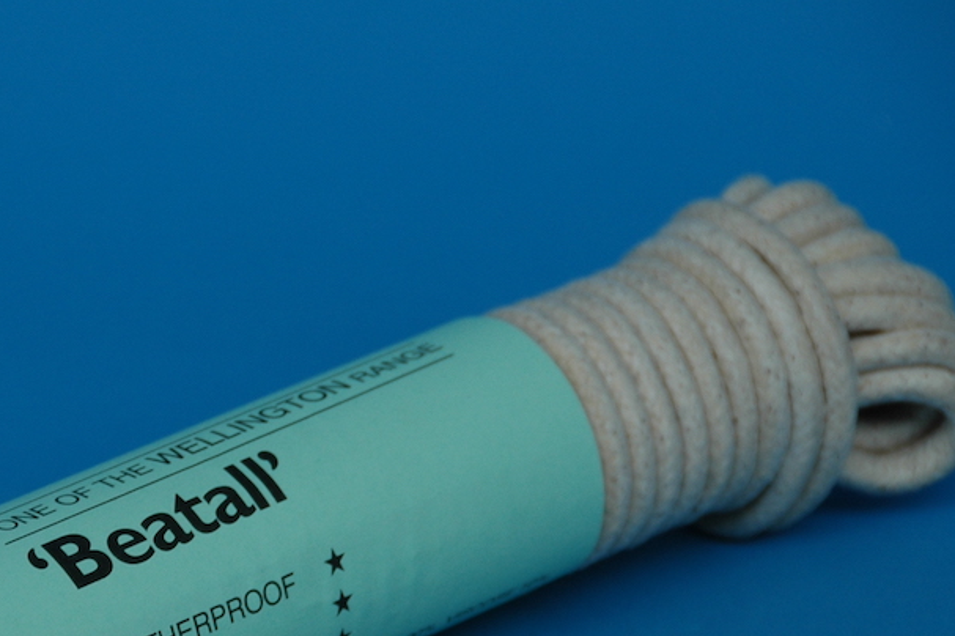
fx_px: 11824
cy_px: 567
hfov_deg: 4.6
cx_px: 186
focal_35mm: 446
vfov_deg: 3.1
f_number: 5.6
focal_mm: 150
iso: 200
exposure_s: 1/80
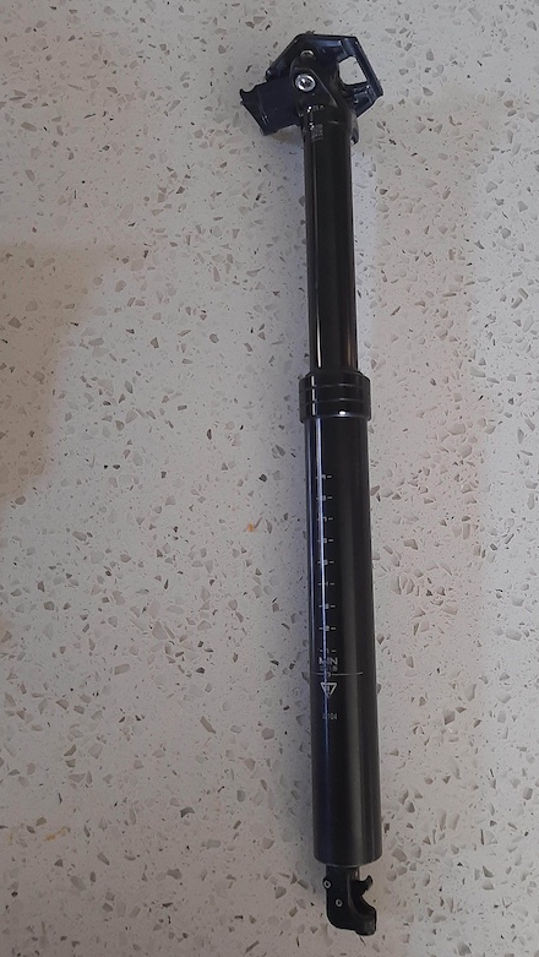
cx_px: 341
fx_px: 736
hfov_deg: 39.9
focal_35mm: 29
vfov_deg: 66.0
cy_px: 472
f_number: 1.7
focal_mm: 3.92
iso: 250
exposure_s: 1/24
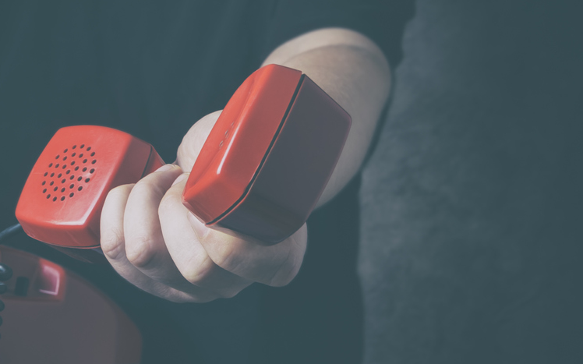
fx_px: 1427
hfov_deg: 23.0
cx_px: 223
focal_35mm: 90
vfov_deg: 14.5
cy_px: 191
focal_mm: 35
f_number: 11
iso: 100
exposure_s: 1/125
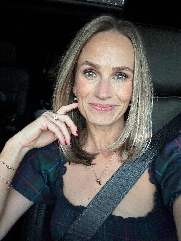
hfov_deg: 46.8
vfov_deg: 60.0
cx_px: 90
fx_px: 209
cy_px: 120
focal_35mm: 30
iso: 320
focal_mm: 2.69
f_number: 1.9
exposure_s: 1/33
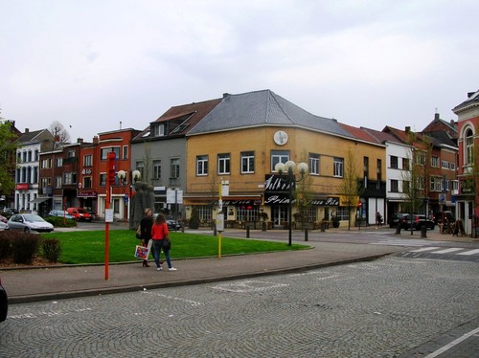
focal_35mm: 36
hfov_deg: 51.4
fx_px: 498
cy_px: 179
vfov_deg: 39.6
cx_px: 240
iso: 50
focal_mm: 6
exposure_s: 1/524
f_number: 3.7
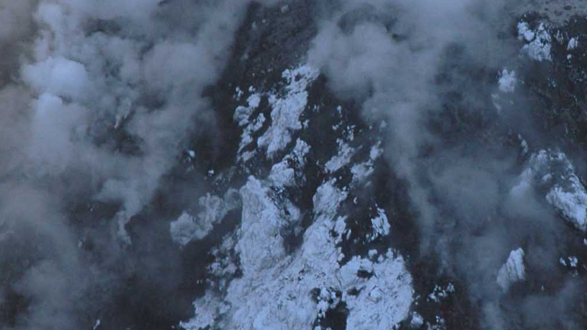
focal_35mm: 328
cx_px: 491
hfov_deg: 6.6
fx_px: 5105
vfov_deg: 3.7
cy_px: 164
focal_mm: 70
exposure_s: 1/160
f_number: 6.3
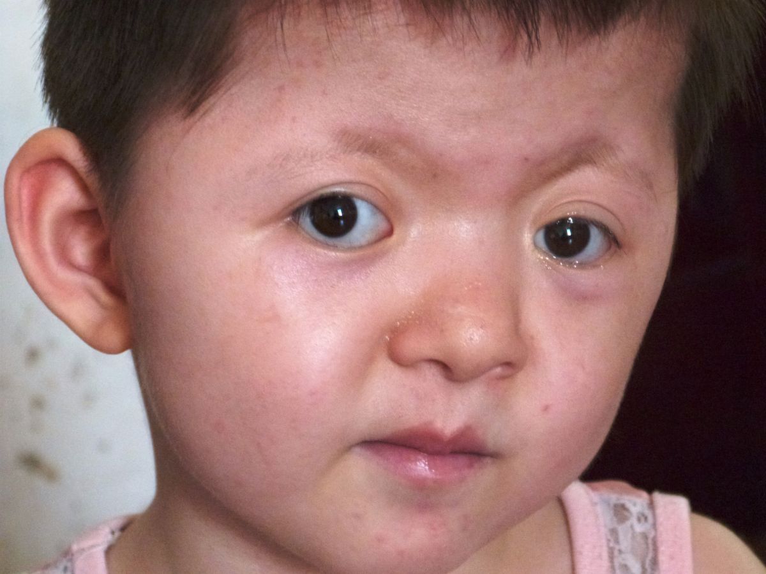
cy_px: 287
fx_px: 3319
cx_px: 383
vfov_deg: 9.9
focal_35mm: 150
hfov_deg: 13.2
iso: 800
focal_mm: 26.8
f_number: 3.7
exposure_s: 1/50
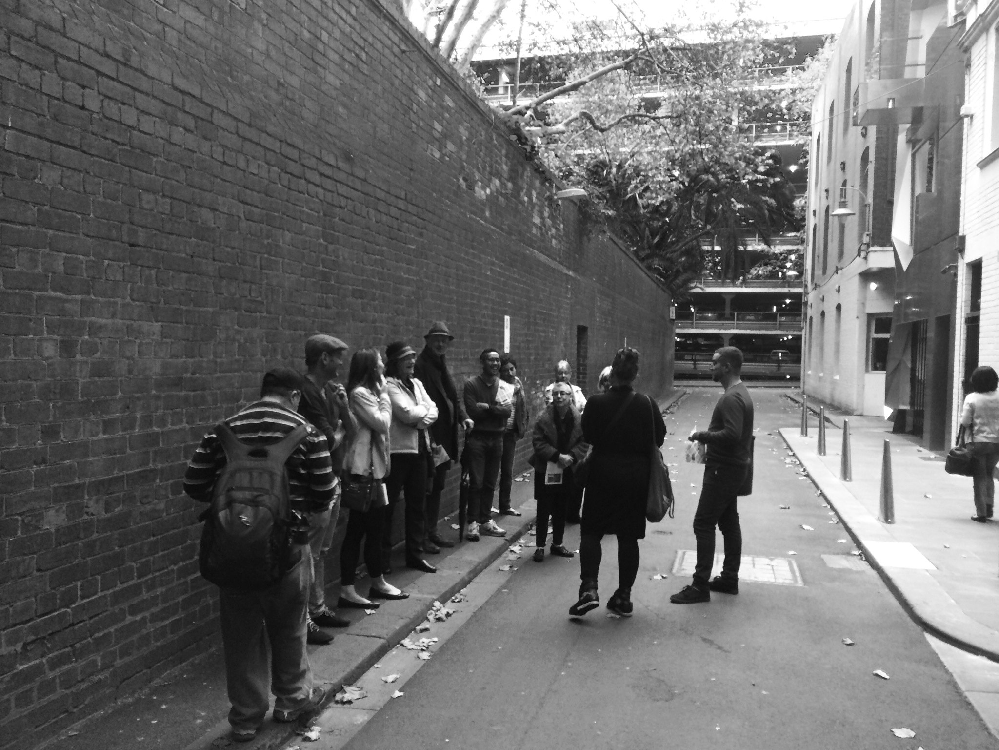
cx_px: 500
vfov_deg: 46.8
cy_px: 375
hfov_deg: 60.0
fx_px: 866
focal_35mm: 30
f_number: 2.2
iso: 50
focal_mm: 4.12
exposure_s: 1/30
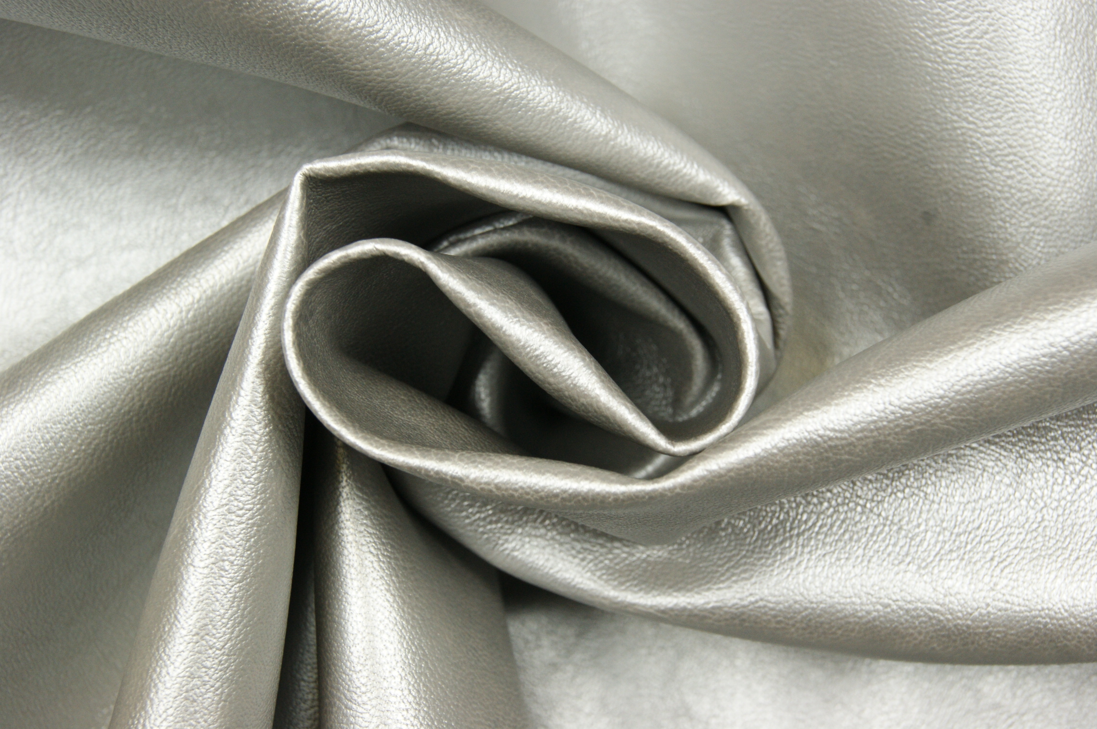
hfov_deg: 33.4
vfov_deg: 22.6
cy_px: 364
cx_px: 548
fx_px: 1826
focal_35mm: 60
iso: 400
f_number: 11
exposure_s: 1/60
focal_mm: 40
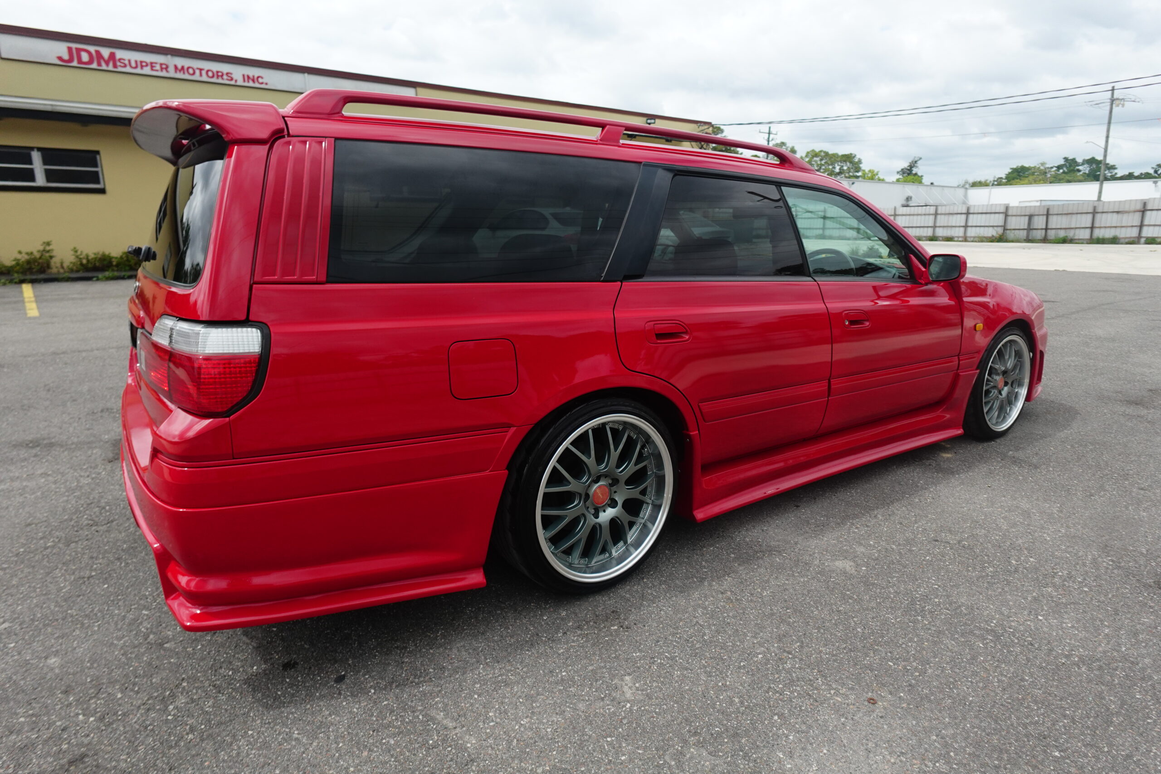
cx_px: 580
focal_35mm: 20
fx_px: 645
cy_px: 387
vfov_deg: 61.9
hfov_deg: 84.0
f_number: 2
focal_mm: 7.6
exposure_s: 1/3200
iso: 125
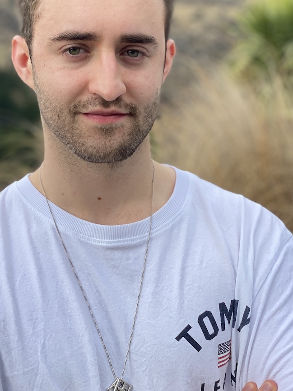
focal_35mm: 80
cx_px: 98
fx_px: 903
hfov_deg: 18.4
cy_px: 169
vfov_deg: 24.4
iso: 20
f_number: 2
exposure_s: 1/316
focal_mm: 6
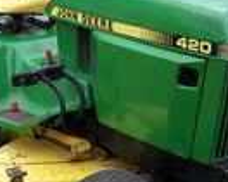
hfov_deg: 19.7
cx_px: 65
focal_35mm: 97
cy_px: 116
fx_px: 653
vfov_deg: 15.8
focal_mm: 8
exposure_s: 1/700
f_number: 2.8
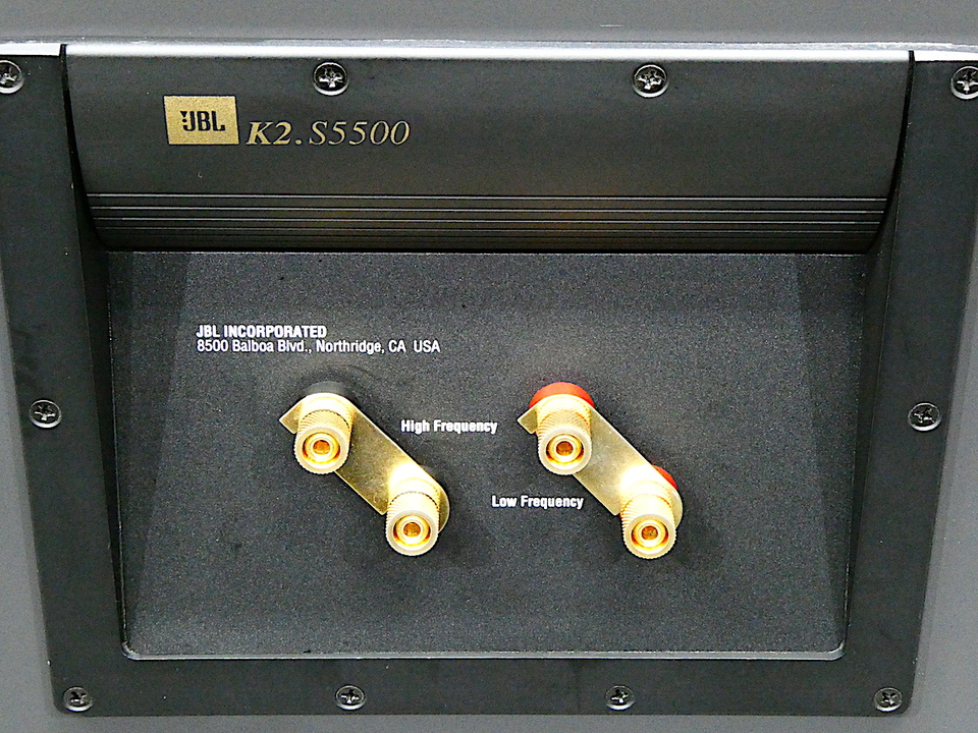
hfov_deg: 23.3
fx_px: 2373
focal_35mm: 84
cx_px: 489
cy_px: 366
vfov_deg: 17.6
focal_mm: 15
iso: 1600
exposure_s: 1/5
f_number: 6.3
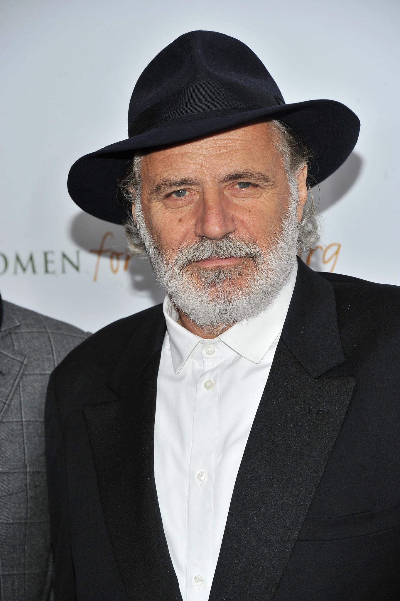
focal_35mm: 135
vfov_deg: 15.2
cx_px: 200
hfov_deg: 10.1
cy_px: 300
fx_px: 2252
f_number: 7.1
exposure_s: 1/160
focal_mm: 135
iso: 320
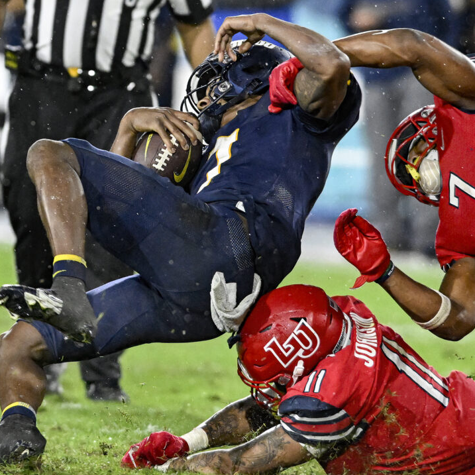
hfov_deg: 2.3
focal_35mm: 768
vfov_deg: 2.3
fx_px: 11923
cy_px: 238
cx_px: 213
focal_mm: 400
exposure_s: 1/1600
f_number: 4
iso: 6400
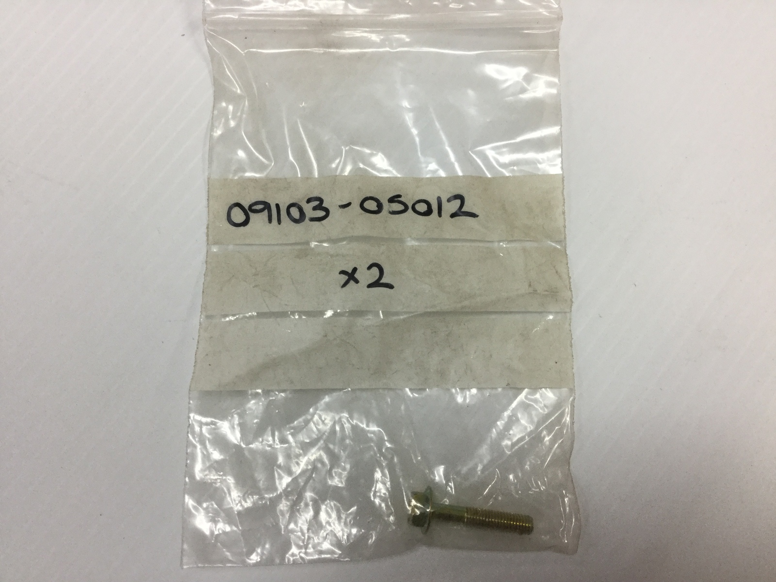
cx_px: 388
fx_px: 695
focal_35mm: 31
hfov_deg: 58.4
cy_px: 291
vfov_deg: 45.4
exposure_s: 1/33
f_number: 2.4
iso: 50
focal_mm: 3.3
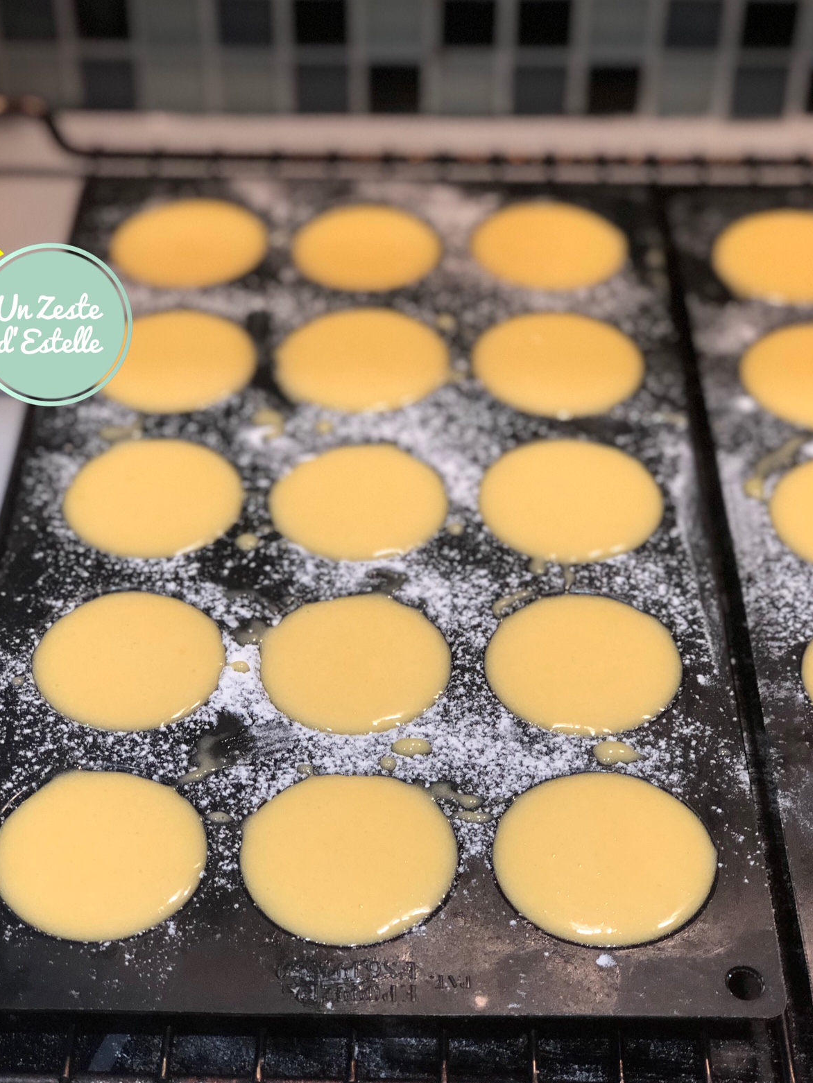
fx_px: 1910
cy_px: 523
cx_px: 393
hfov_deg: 24.0
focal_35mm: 61
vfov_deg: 31.7
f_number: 2.8
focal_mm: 6.6
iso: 250
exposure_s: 1/60
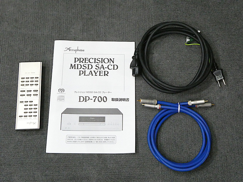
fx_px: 379
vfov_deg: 27.0
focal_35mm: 54
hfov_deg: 35.5
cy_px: 91
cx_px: 122
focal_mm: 9.6
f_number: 6.3
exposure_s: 1/40
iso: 1600
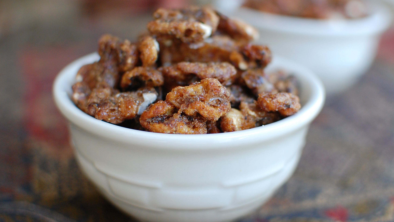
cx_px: 202
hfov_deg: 36.9
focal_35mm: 57
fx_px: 591
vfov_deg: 21.2
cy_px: 99
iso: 800
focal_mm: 35
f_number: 2.8
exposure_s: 1/60
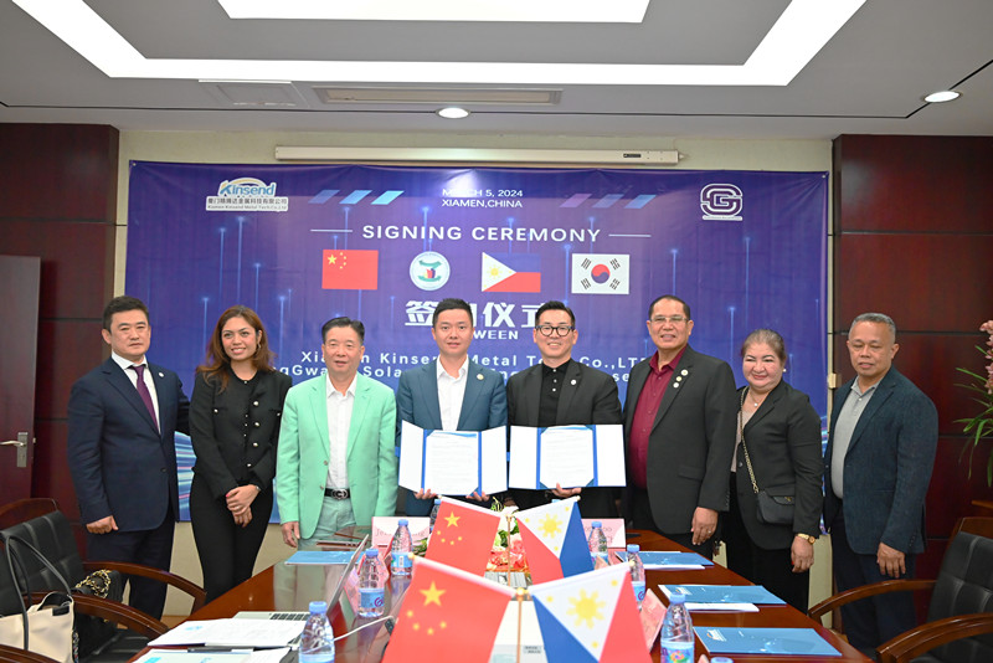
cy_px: 332
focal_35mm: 34
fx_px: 952
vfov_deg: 38.4
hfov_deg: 55.1
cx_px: 496
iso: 3200
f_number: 4
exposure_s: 1/80
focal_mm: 34.5
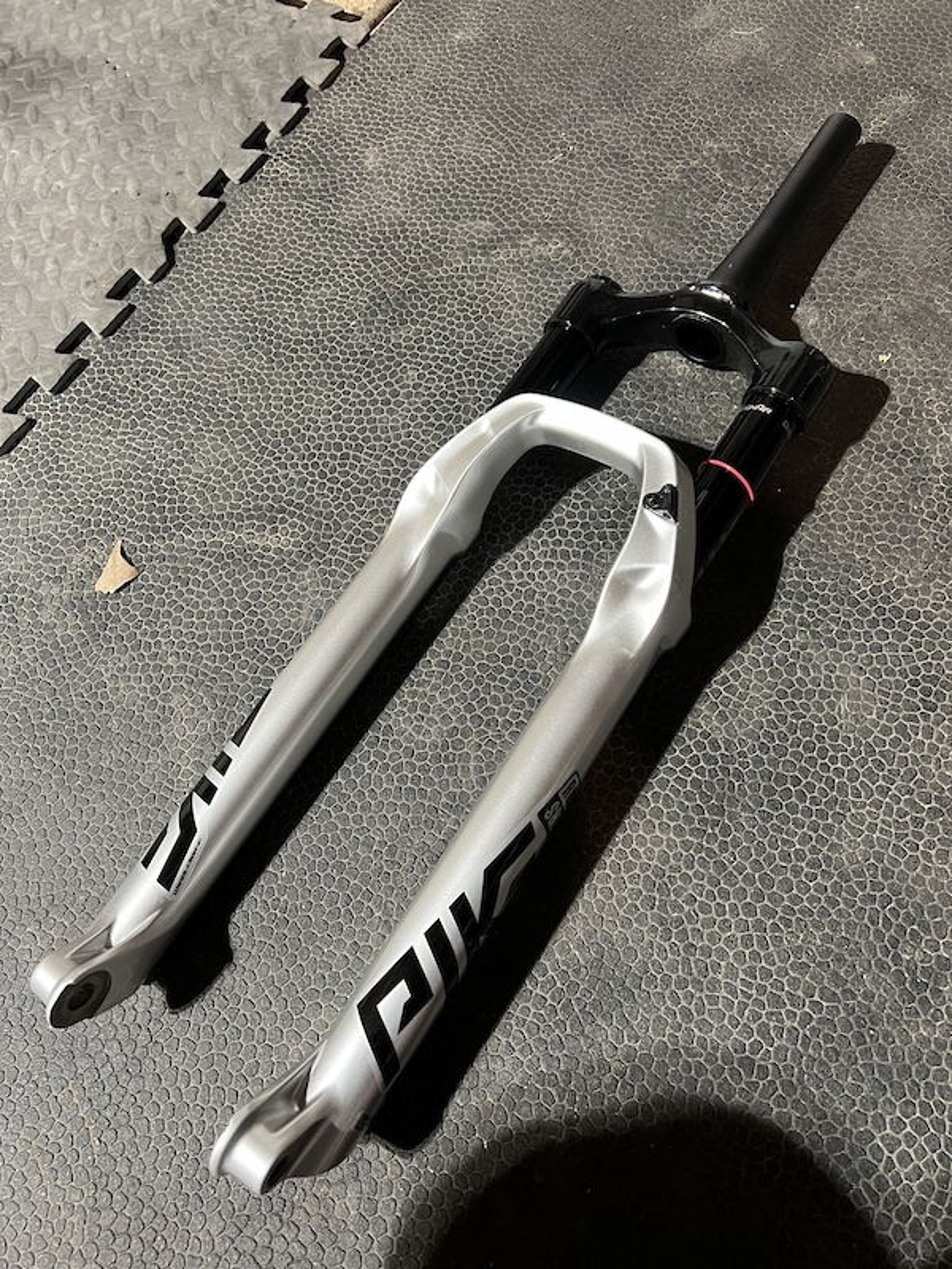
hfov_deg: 53.1
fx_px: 953
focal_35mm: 26
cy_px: 634
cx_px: 476
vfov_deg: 67.3
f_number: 1.5
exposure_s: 1/40
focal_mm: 5.7
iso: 400
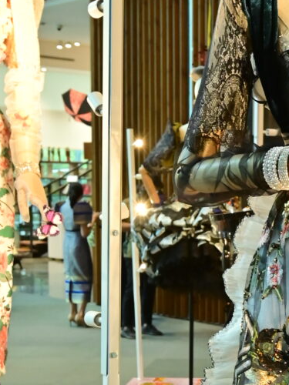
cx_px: 355
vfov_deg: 21.8
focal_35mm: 89
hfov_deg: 15.9
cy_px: 296
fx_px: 991
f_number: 5.6
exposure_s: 1/125
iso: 2500
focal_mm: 22
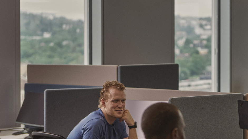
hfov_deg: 18.2
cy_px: 142
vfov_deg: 10.4
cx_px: 249
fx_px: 756
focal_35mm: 115
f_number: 2
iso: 200
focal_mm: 50
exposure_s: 1/320
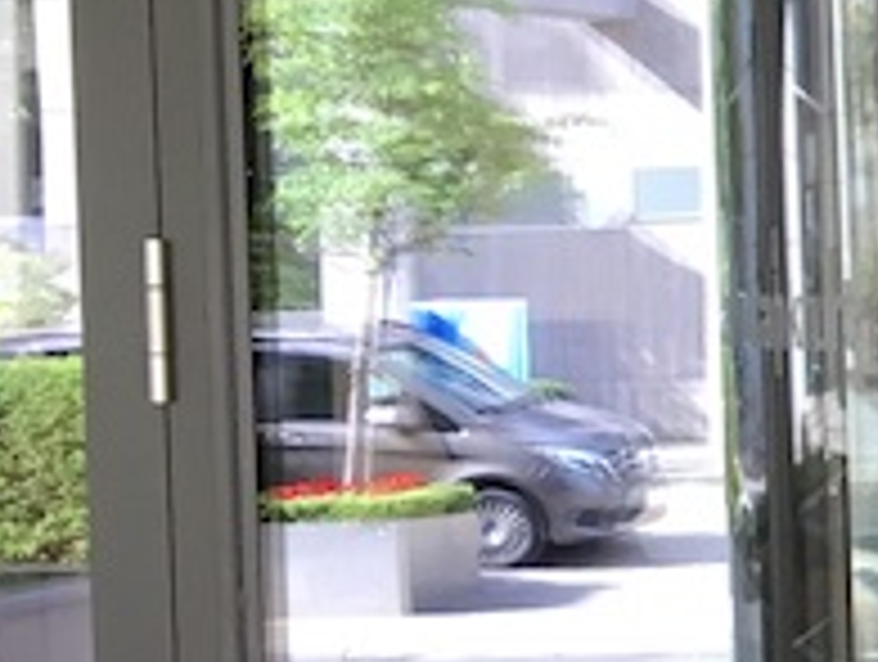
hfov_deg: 10.8
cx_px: 2170
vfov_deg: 9.8
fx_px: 3862
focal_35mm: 152
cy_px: 329
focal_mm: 4.15
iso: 25
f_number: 2.2
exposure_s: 1/33
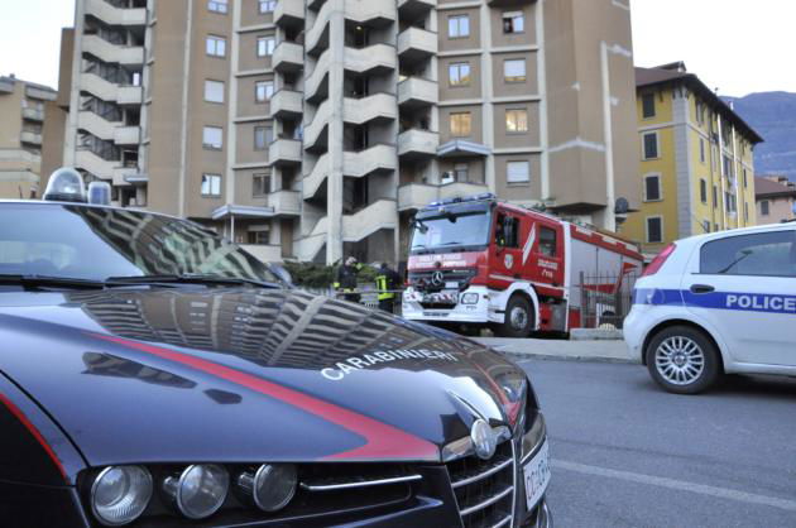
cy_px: 264
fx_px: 596
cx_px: 398
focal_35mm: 27
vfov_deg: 47.8
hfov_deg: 67.5
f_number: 6.3
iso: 1250
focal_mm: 18
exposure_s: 1/500
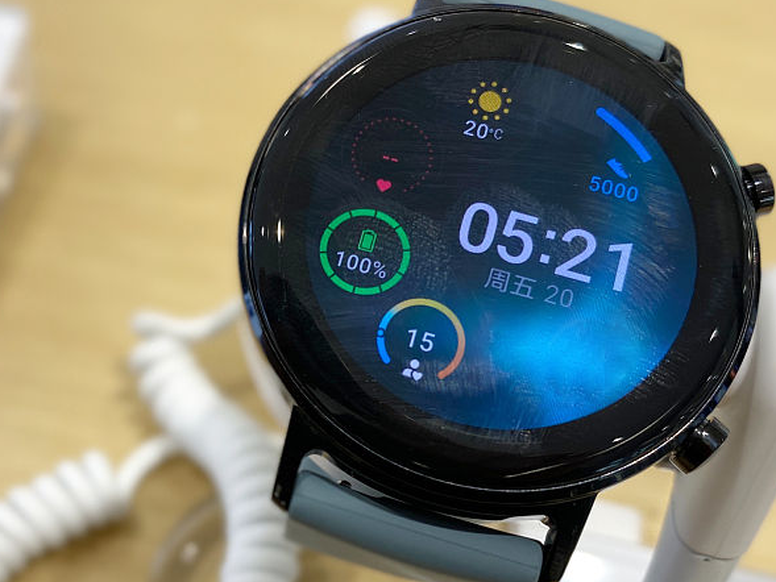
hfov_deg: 35.8
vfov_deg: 27.4
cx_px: 257
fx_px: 1188
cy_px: 365
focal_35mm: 53
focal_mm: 4.2
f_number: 1.8
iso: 32
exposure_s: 1/104
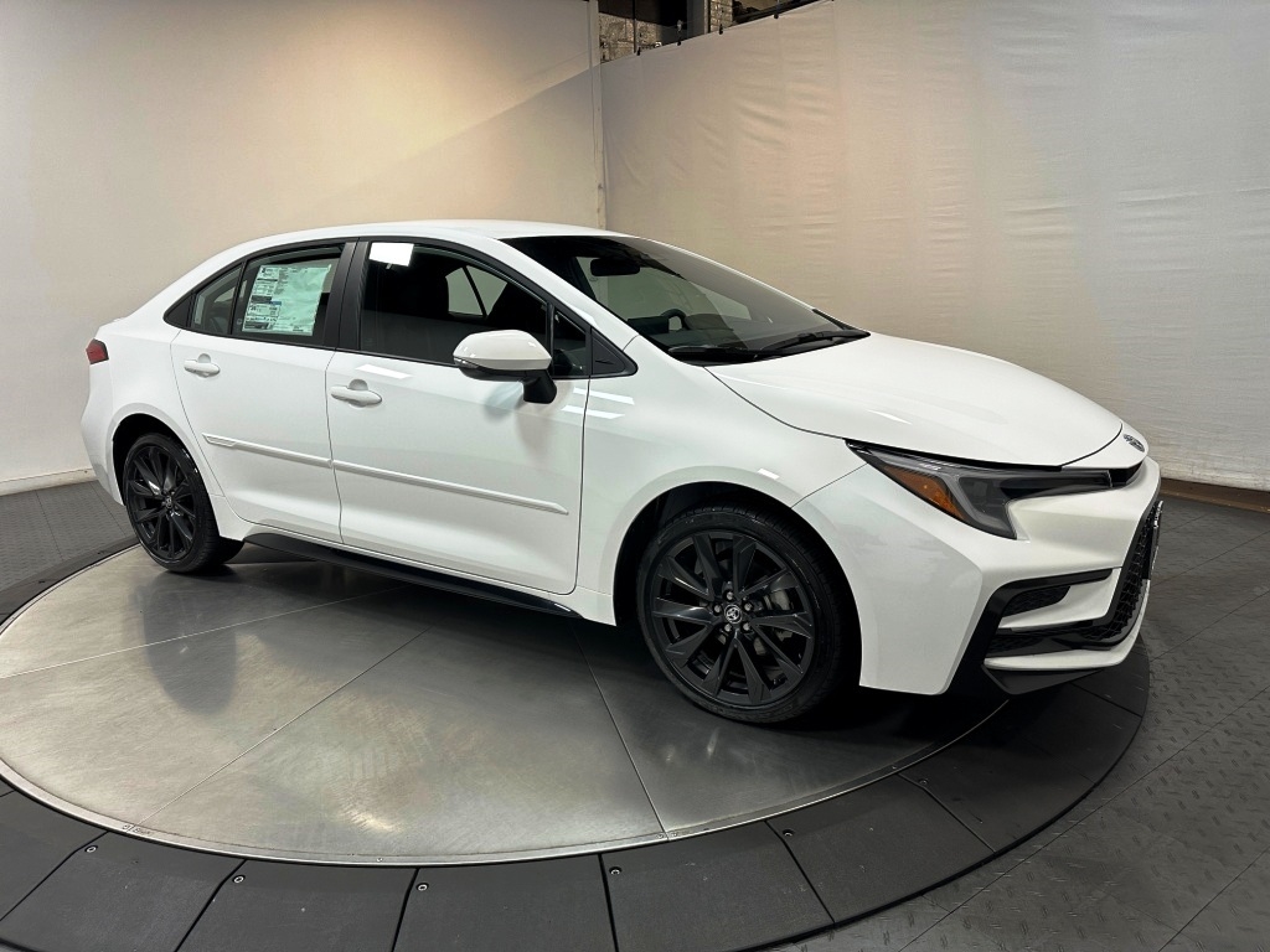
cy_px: 476
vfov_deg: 56.8
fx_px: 881
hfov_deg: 71.6
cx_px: 635
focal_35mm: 24
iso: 160
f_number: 1.78
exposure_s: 1/60
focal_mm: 6.86
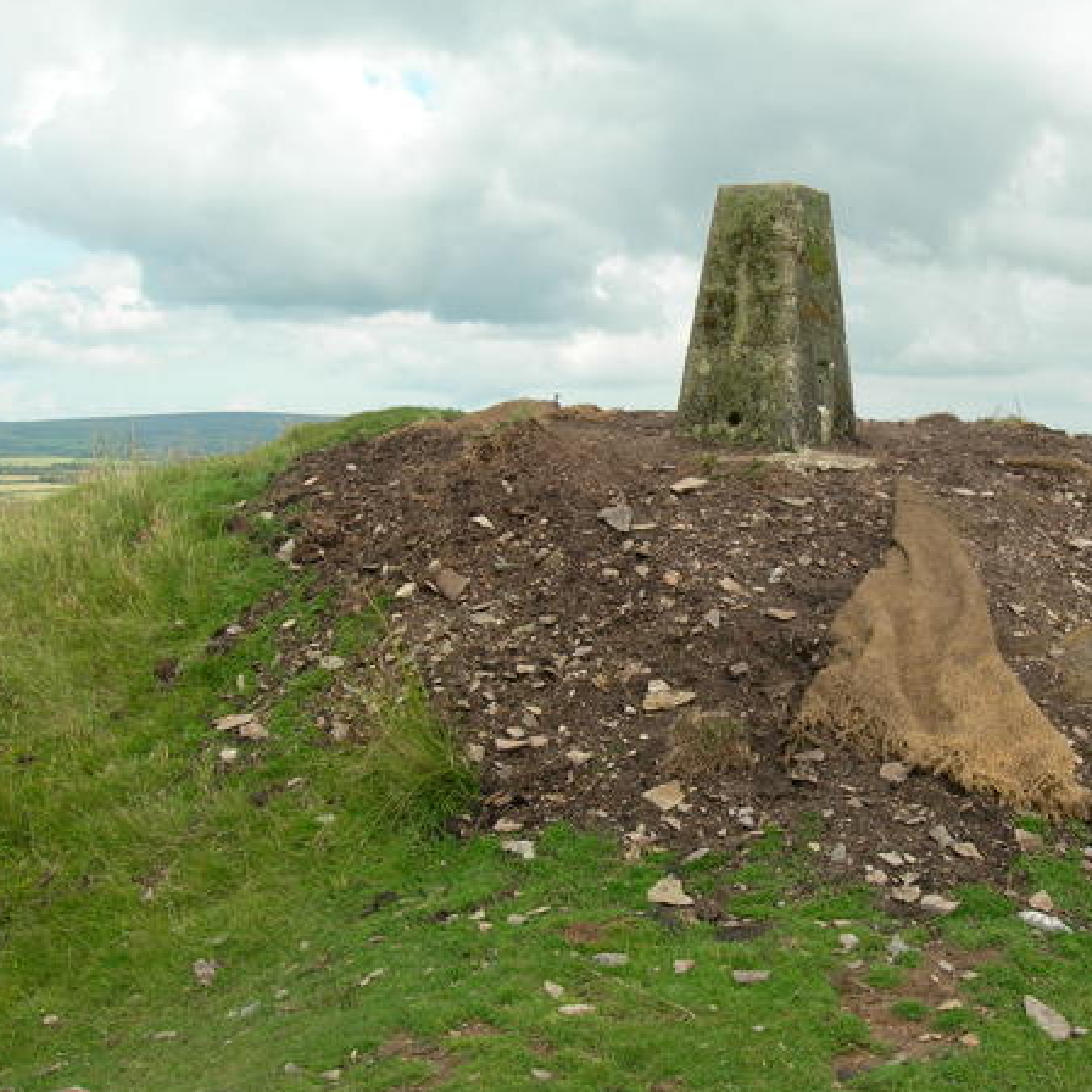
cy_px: 578
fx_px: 1713
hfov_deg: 34.9
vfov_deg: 35.3
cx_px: 753
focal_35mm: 48
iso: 50
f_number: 4.8
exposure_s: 1/347
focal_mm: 7.8
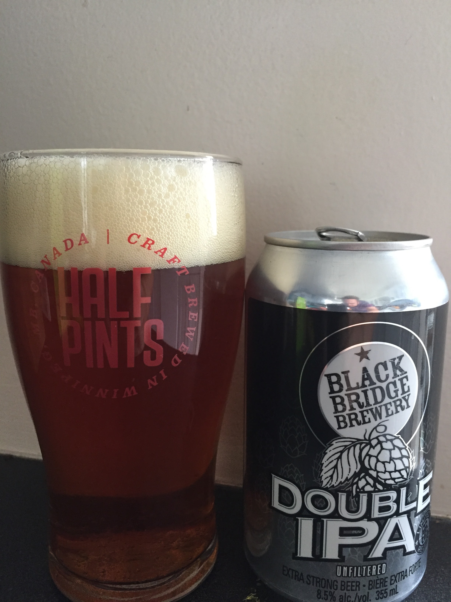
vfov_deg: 61.7
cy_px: 301
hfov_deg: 48.2
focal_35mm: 29
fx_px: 504
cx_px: 226
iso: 160
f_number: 2.2
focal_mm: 4.15
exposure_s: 1/30
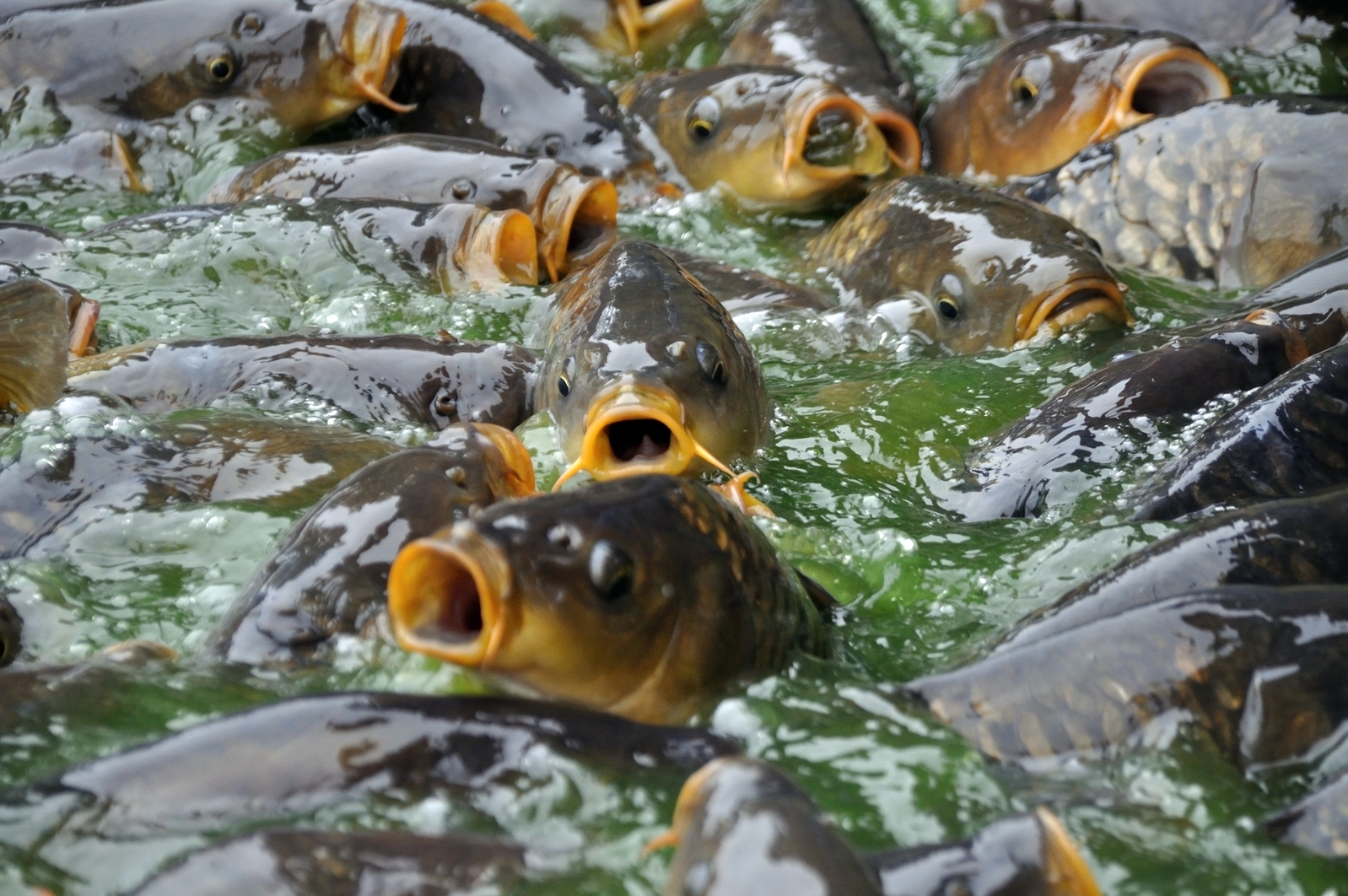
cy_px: 448
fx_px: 11222
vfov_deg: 4.6
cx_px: 674
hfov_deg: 6.9
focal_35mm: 300
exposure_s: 1/500
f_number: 6.3
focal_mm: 200
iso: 800
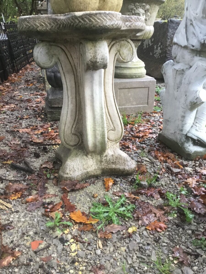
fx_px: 246
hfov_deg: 45.4
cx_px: 103
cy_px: 137
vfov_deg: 58.4
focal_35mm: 31
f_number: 2.4
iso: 64
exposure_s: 1/30
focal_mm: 3.3
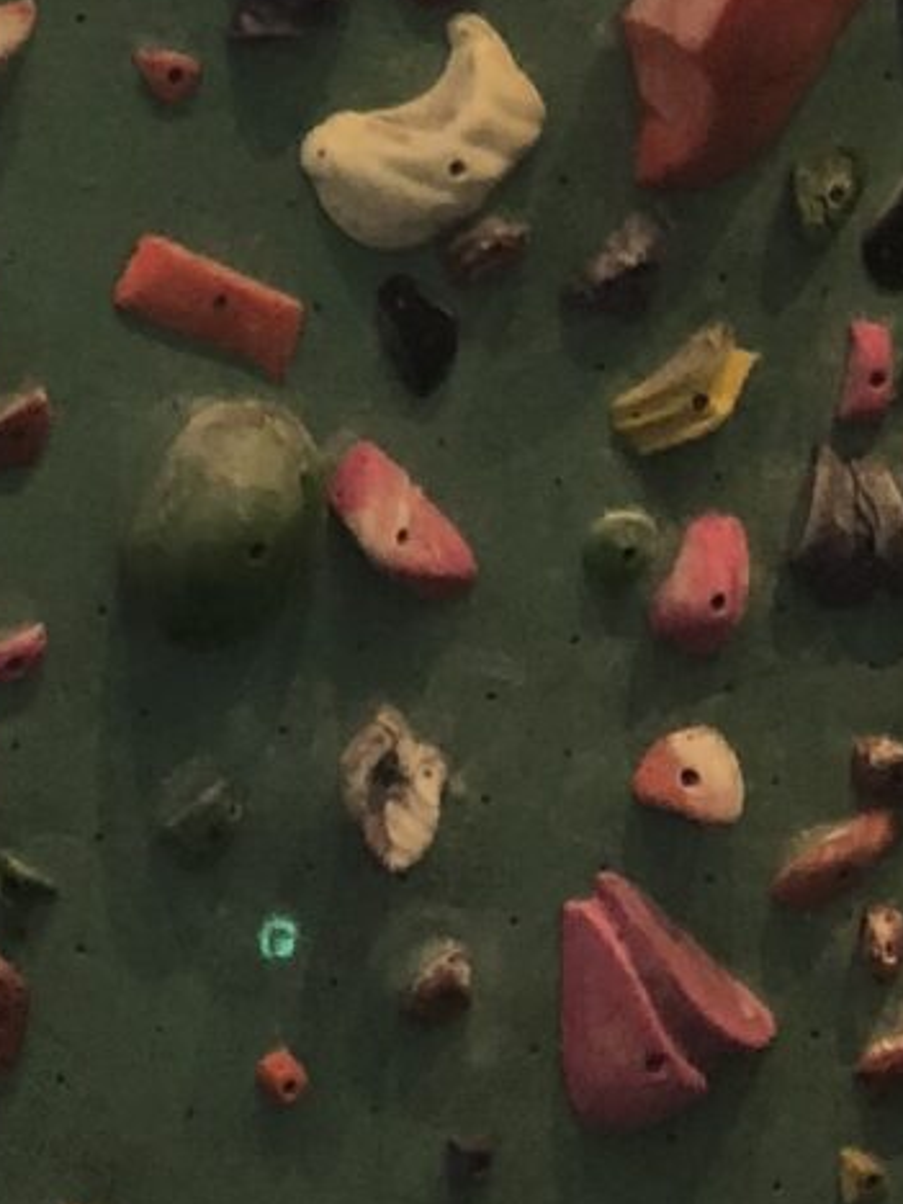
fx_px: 5322
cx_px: -157
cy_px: -1376
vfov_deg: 11.4
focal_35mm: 153
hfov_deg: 9.6
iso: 32
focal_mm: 3.99
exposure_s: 1/30
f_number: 1.8
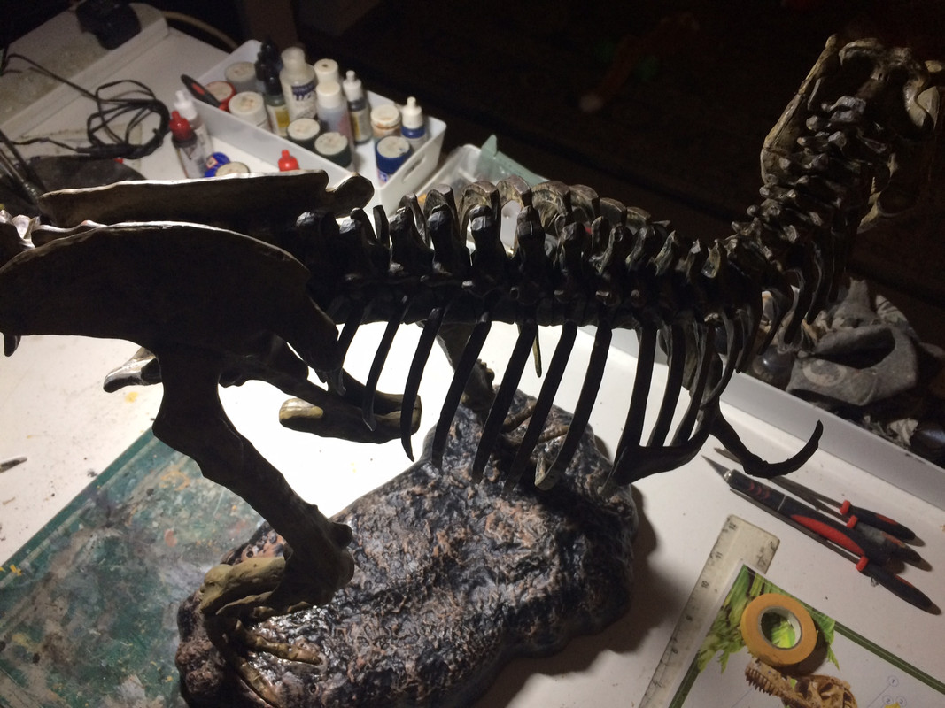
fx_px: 792
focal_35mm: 29
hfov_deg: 61.7
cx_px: 472
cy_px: 354
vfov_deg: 48.2
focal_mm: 4.15
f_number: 2.2
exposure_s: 1/33
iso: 80
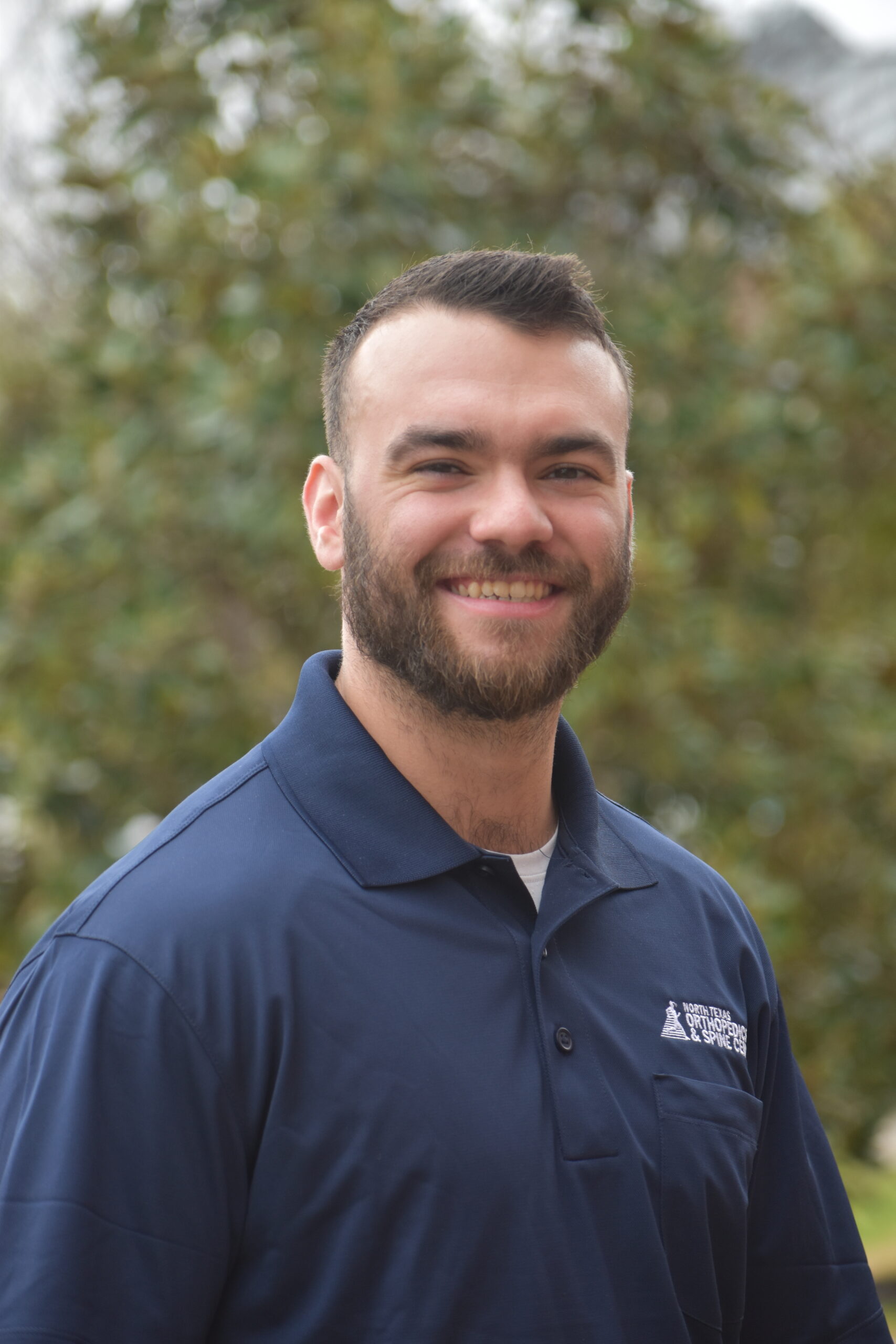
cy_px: 672
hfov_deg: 7.0
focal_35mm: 195
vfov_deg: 10.5
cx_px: 448
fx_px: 7278
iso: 400
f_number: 5
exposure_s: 1/400
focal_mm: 130
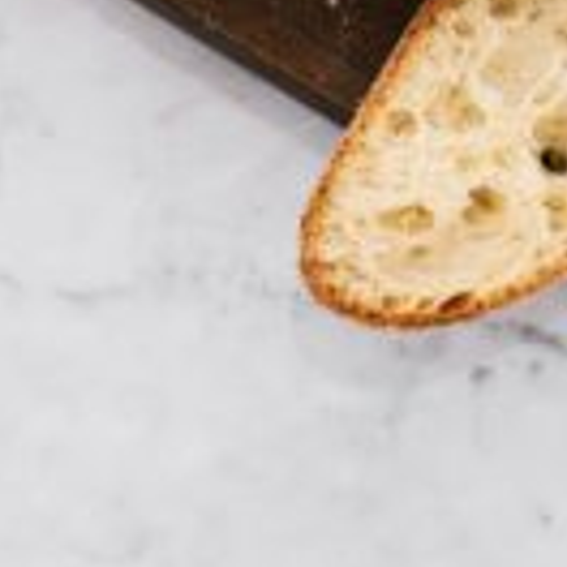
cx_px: 432
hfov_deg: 9.4
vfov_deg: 8.9
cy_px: -554
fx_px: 3428
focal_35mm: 185
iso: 100
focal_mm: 50
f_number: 9
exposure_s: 1/125
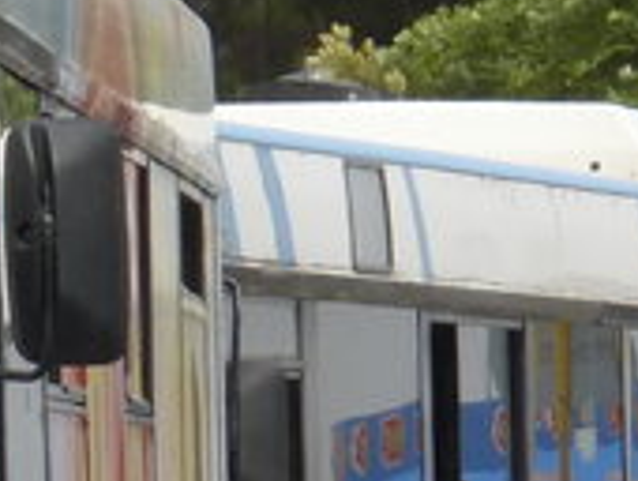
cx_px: -661
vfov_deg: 1.7
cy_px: 699
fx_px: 15891
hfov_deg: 2.3
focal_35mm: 861
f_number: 5.4
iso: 100
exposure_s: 1/500
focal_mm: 21.8
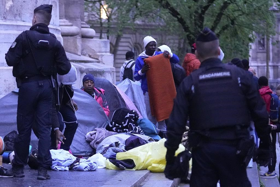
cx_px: 140
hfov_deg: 26.0
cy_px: 94
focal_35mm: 78
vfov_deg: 17.5
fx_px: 607
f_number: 2.8
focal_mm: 78
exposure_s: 1/400
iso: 10000
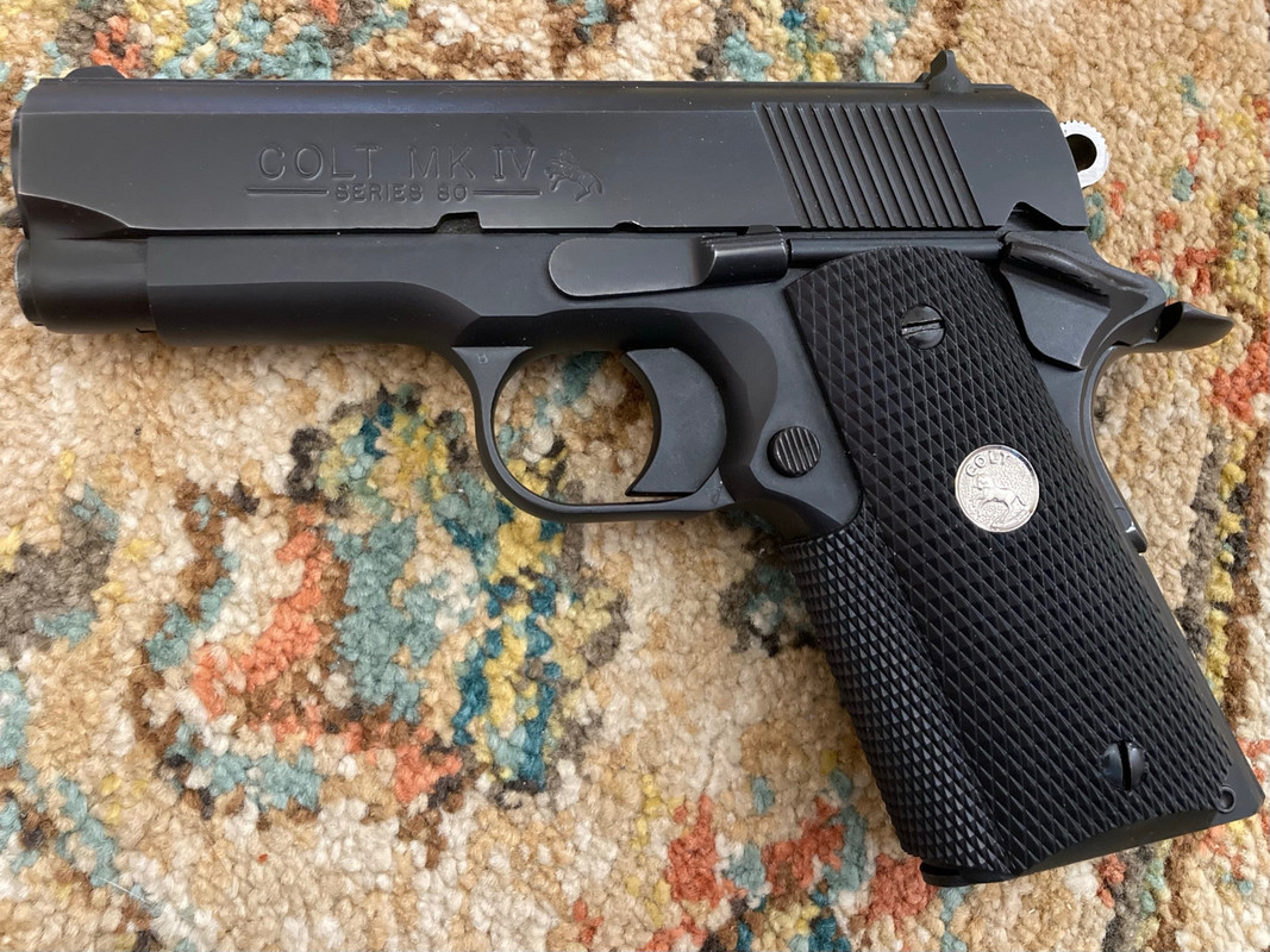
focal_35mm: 28
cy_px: 476
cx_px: 635
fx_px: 1027
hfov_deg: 63.4
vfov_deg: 49.7
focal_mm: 3.99
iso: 500
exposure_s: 1/30
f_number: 1.8
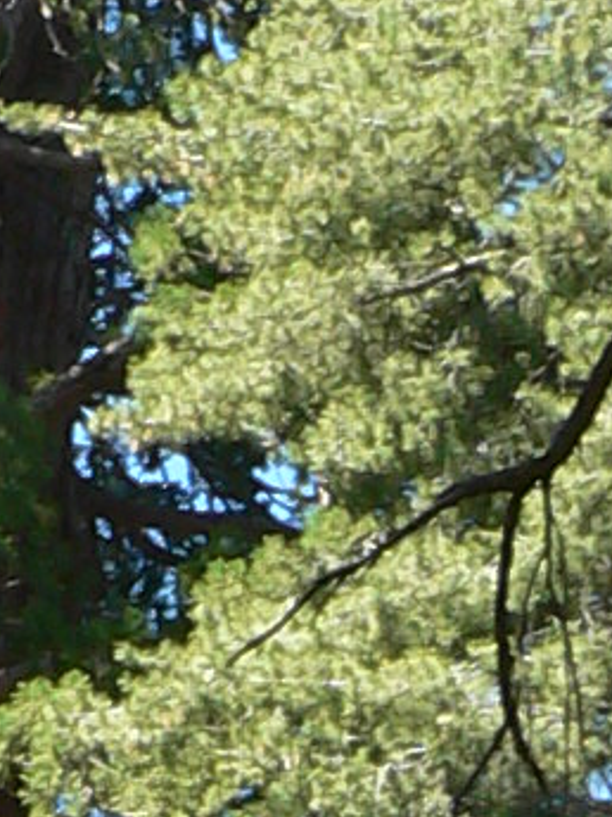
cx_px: 38
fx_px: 6318
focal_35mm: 268
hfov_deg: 5.5
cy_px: 1237
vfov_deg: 7.3
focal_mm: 6
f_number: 4
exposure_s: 1/125
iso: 80
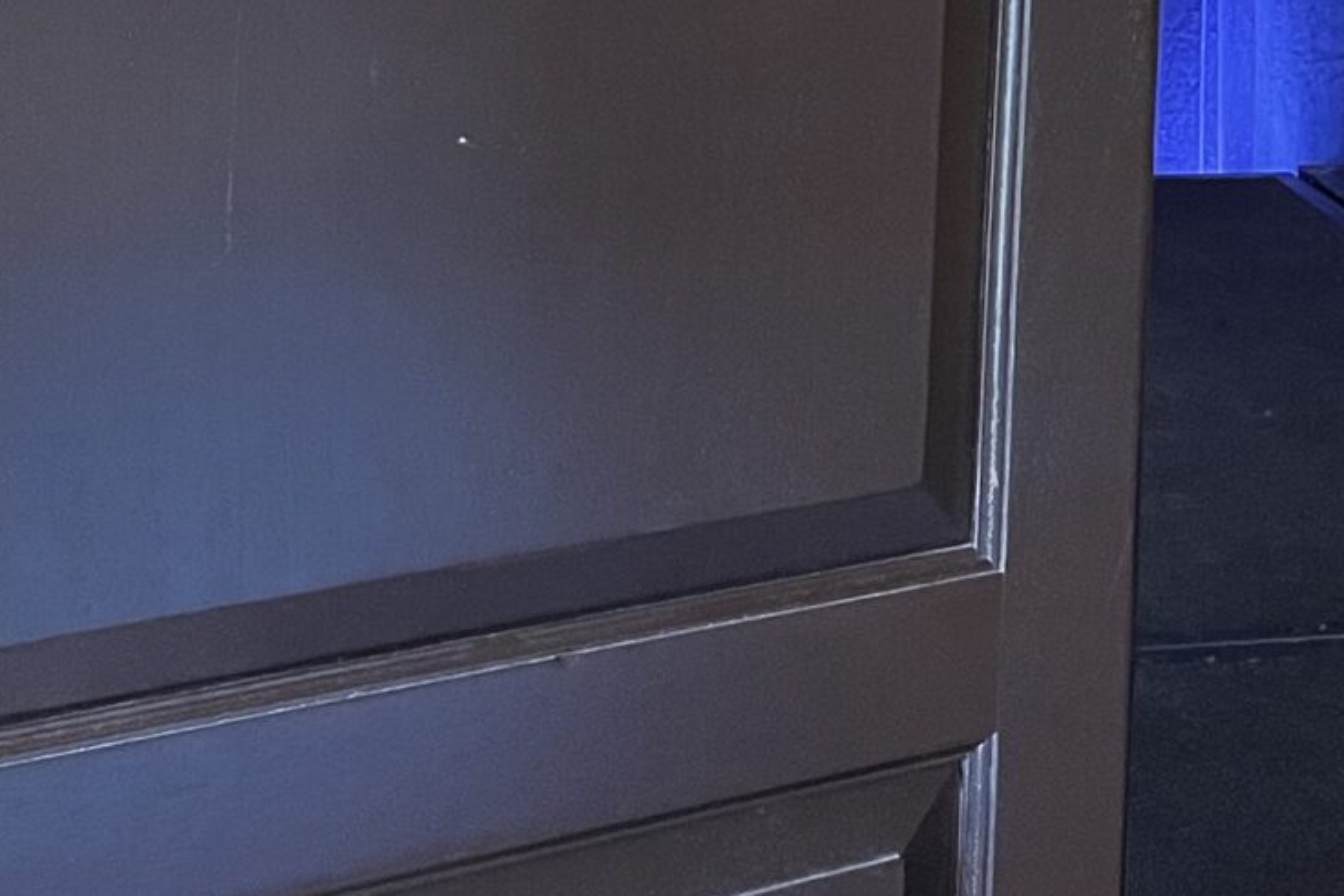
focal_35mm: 94
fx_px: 3510
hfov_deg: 21.1
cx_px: 1258
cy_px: -673
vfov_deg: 13.2
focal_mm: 5.1
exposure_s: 1/60
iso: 200
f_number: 1.6
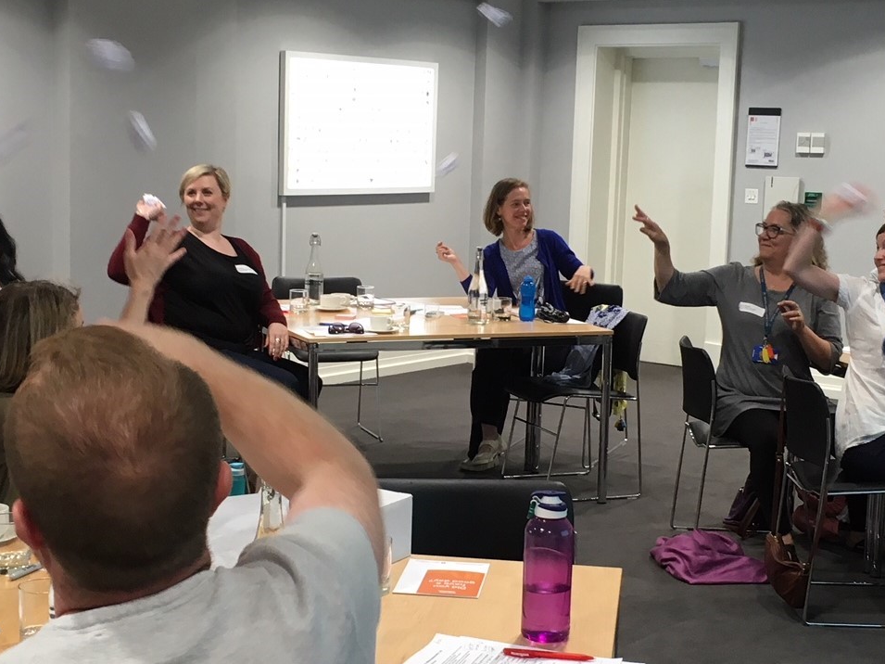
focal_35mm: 47
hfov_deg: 40.4
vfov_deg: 30.7
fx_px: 1201
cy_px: 415
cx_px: 395
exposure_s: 1/33
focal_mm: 4.15
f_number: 2.2
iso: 64
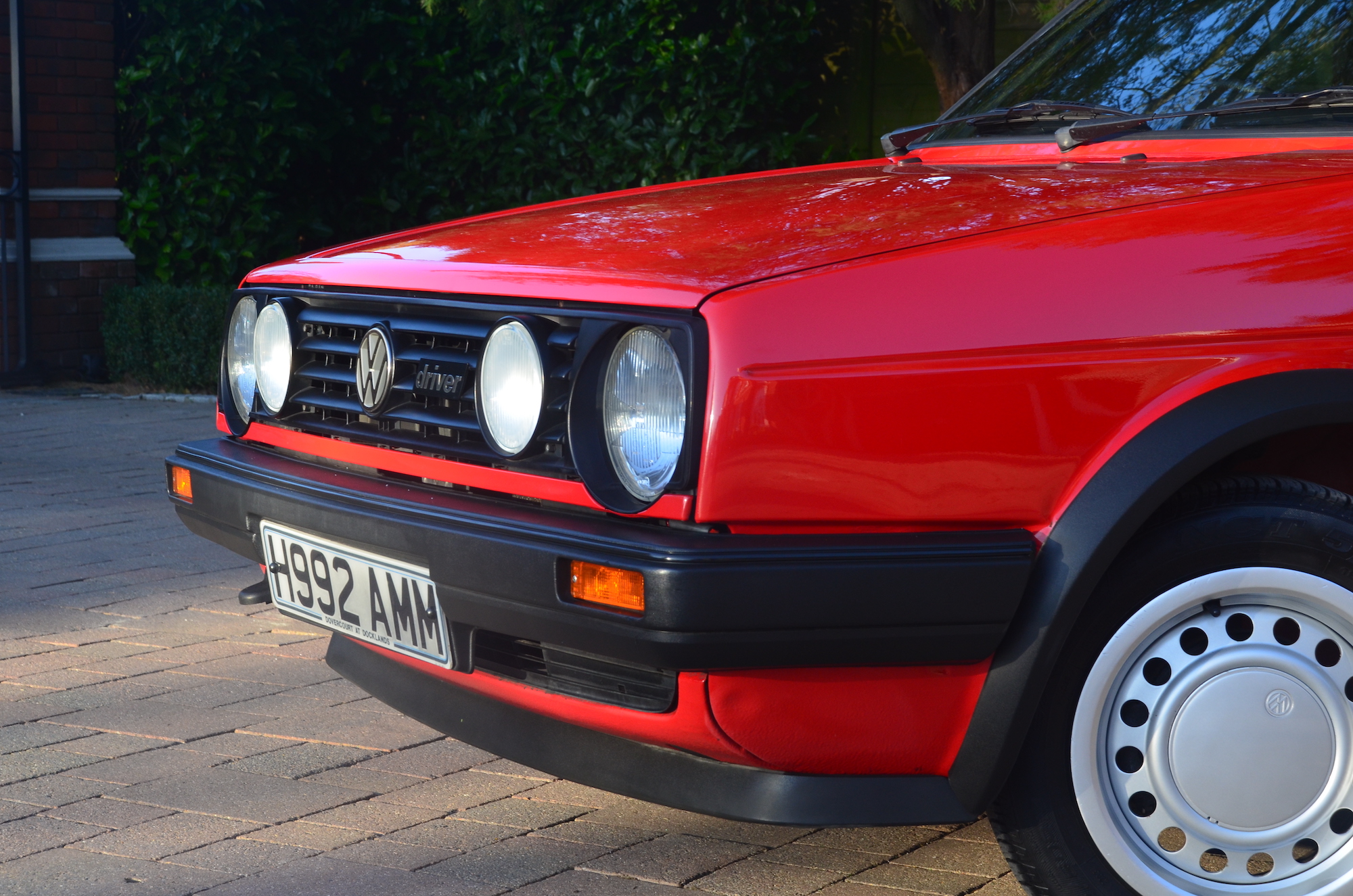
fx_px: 2813
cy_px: 448
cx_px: 676
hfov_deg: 27.0
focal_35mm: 75
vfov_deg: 18.1
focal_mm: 50
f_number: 9
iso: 400
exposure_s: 1/125
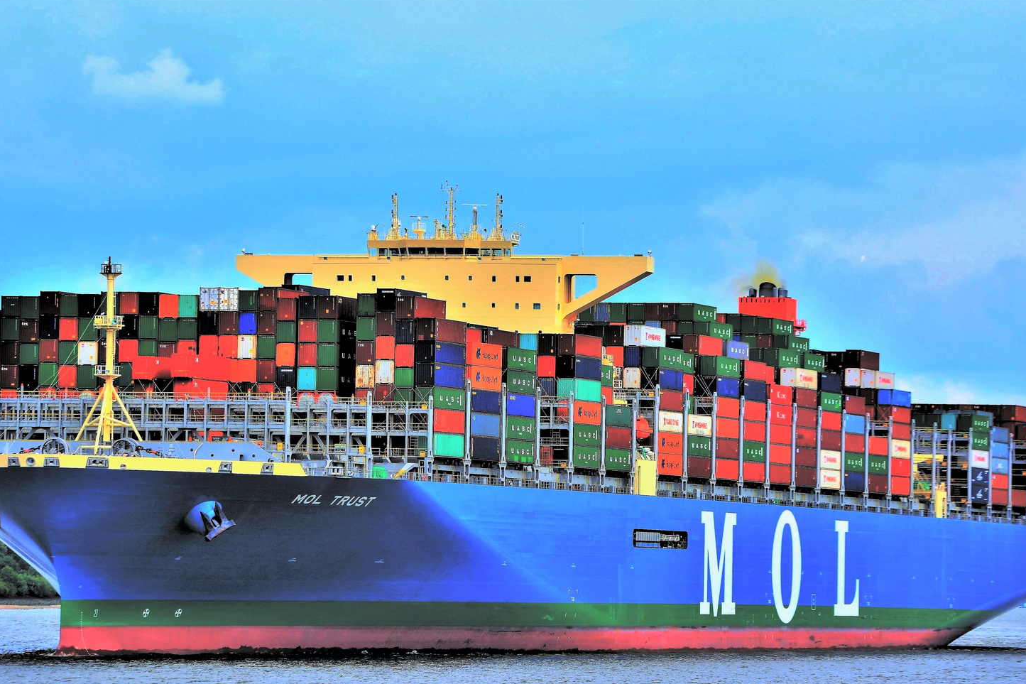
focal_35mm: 185
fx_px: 5272
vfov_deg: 7.4
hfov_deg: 11.1
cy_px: 379
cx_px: 483
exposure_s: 1/250
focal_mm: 110
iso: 110
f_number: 8
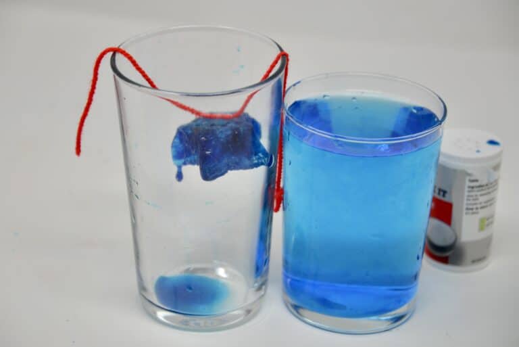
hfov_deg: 15.2
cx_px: 260
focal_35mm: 135
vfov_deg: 10.2
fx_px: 1947
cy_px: 174
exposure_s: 1/200
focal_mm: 135
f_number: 5.6
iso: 400
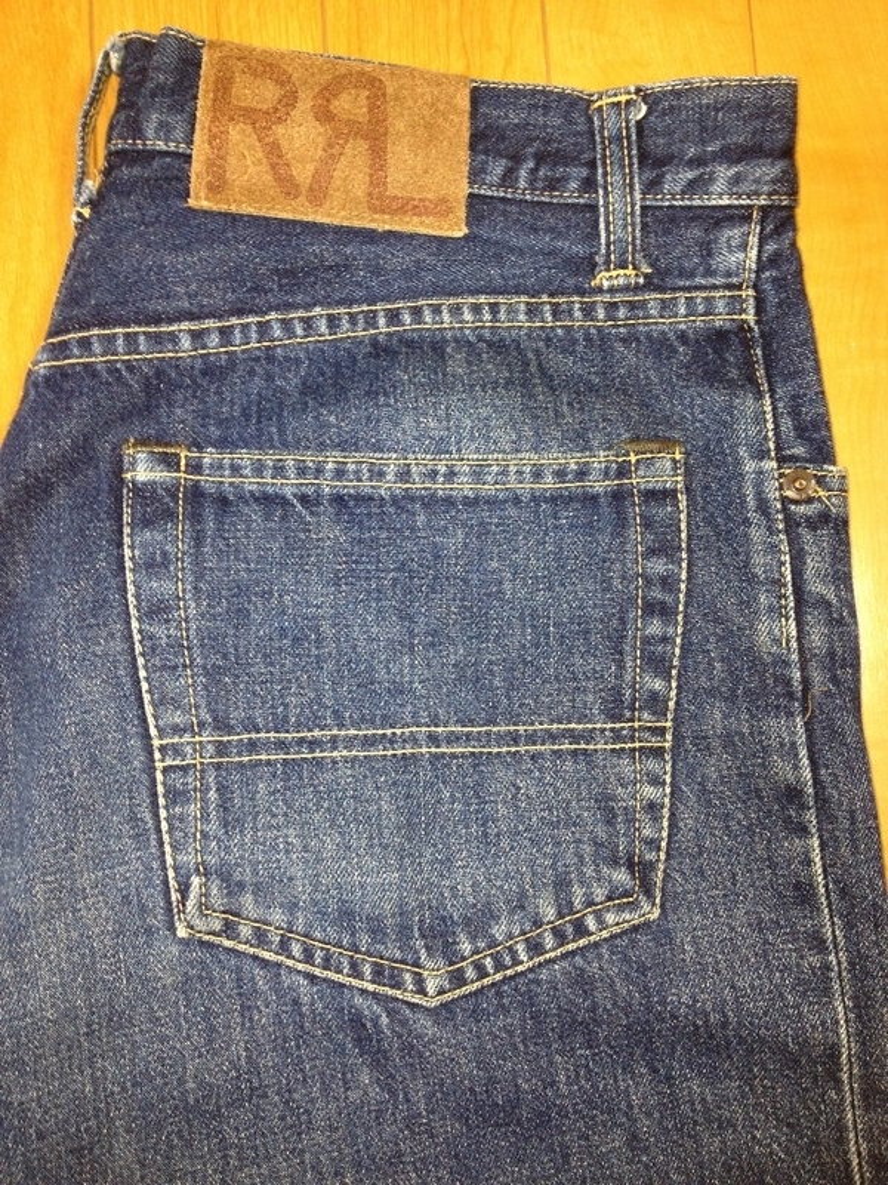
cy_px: 592
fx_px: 1197
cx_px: 444
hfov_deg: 40.7
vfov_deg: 52.6
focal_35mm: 35
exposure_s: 1/20
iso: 80
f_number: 2.4
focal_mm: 4.28
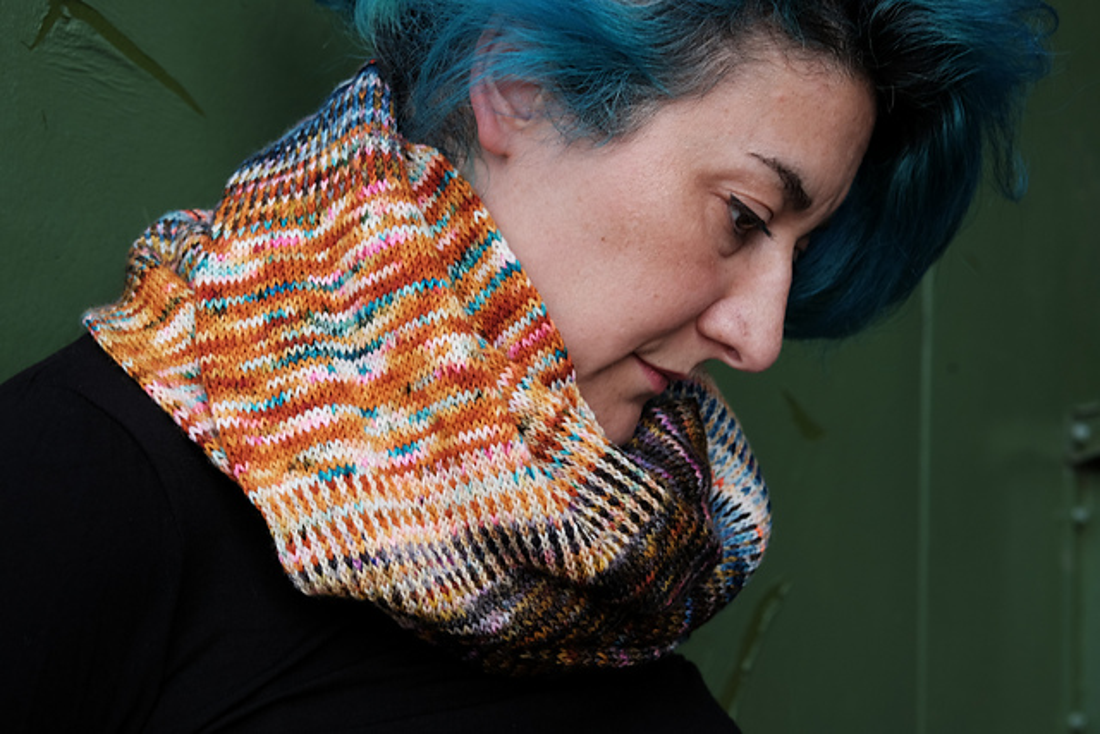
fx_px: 2292
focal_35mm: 75
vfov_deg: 18.2
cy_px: 367
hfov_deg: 27.0
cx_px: 550
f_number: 5.6
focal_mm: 50
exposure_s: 1/120
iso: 200
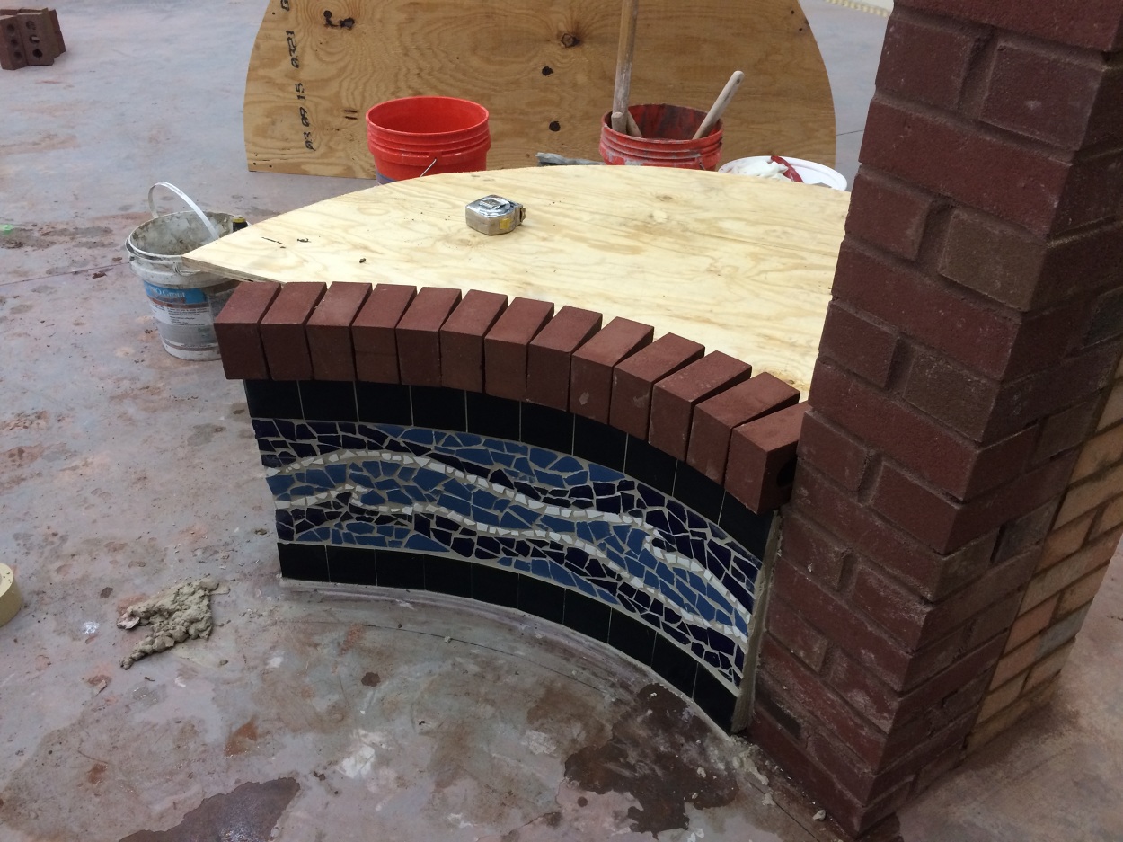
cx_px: 562
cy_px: 421
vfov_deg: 48.2
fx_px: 941
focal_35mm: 29
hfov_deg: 61.7
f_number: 2.2
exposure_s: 1/30
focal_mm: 4.15
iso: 64
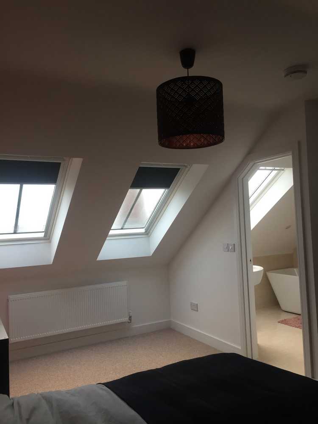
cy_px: 212
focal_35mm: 29
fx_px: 355
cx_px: 159
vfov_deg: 61.7
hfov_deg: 48.2
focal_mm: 4.15
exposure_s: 1/33
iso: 40
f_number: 2.2
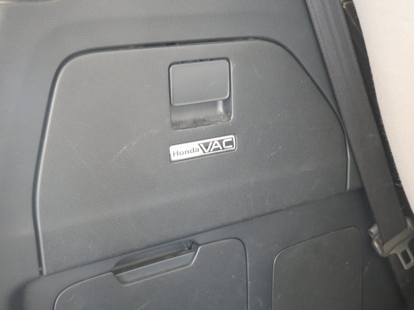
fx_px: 478
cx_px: 207
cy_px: 155
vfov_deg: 36.0
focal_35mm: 40
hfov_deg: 46.8
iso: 3200
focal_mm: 20
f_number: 4.1
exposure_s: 1/8
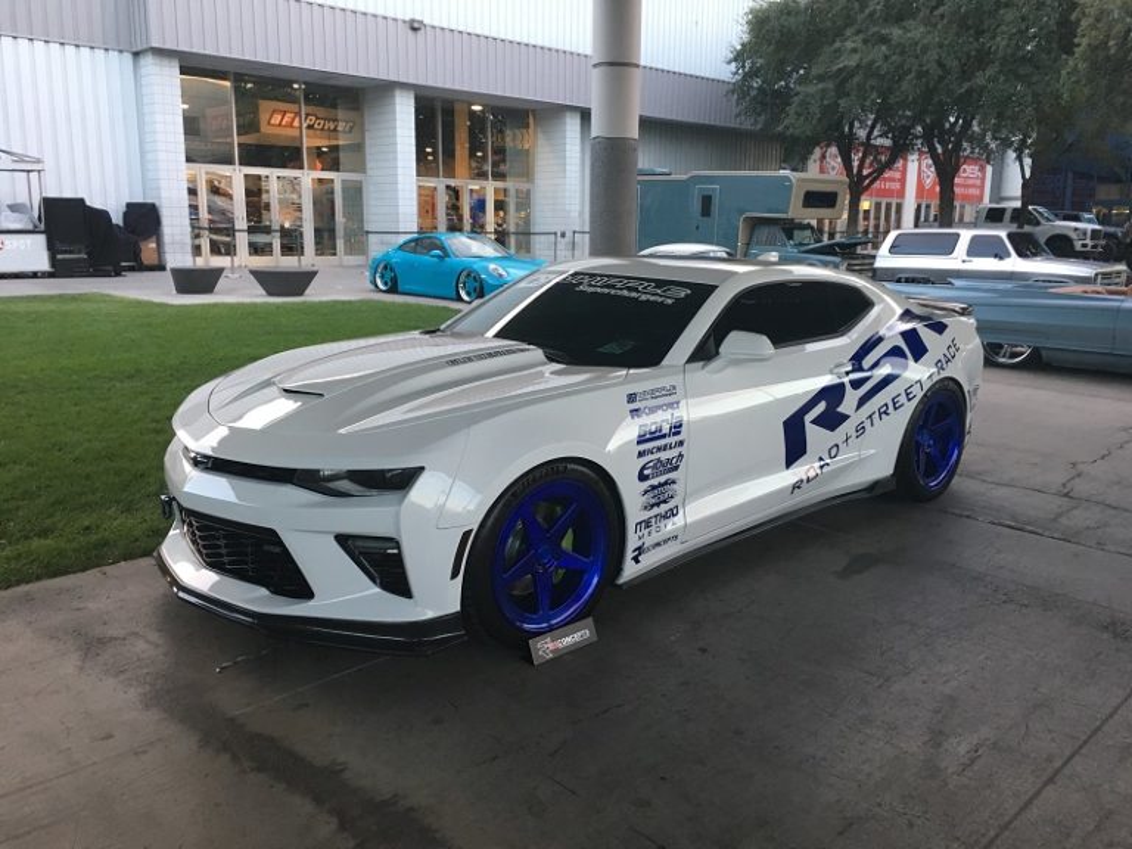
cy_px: 424
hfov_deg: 61.7
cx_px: 566
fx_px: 948
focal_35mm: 29
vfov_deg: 48.2
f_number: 2.2
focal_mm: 4.15
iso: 80
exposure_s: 1/30
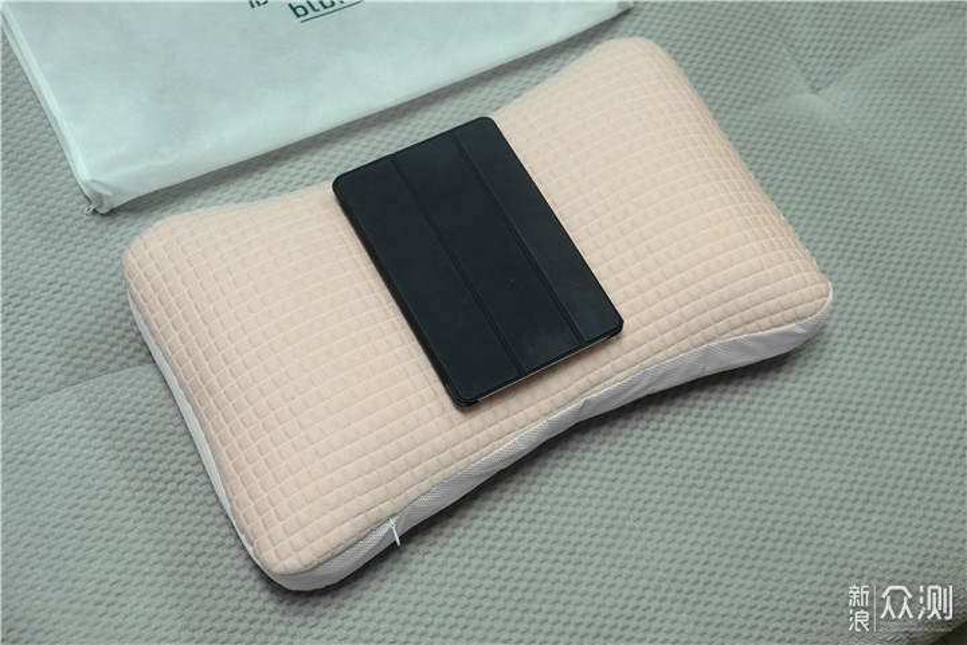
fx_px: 1155
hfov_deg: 45.4
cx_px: 484
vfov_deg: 31.2
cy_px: 322
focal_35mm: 43
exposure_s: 1/28
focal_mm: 28.9
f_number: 3.2
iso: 400
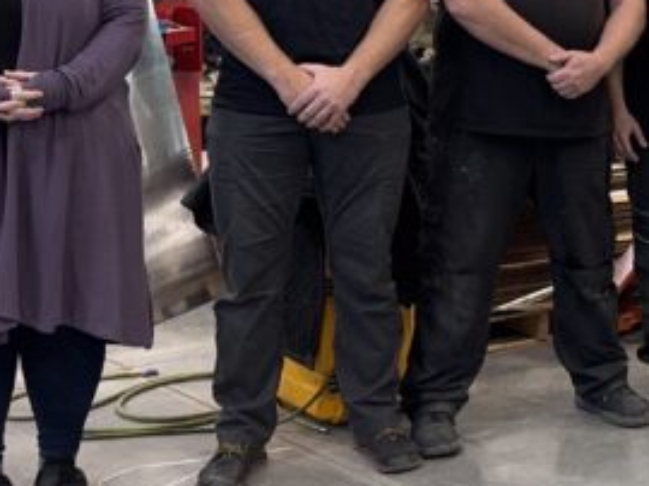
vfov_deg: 20.5
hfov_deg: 24.2
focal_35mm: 71
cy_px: 106
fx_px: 1330
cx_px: 834
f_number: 1.78
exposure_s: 1/120
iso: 100
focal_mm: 6.76
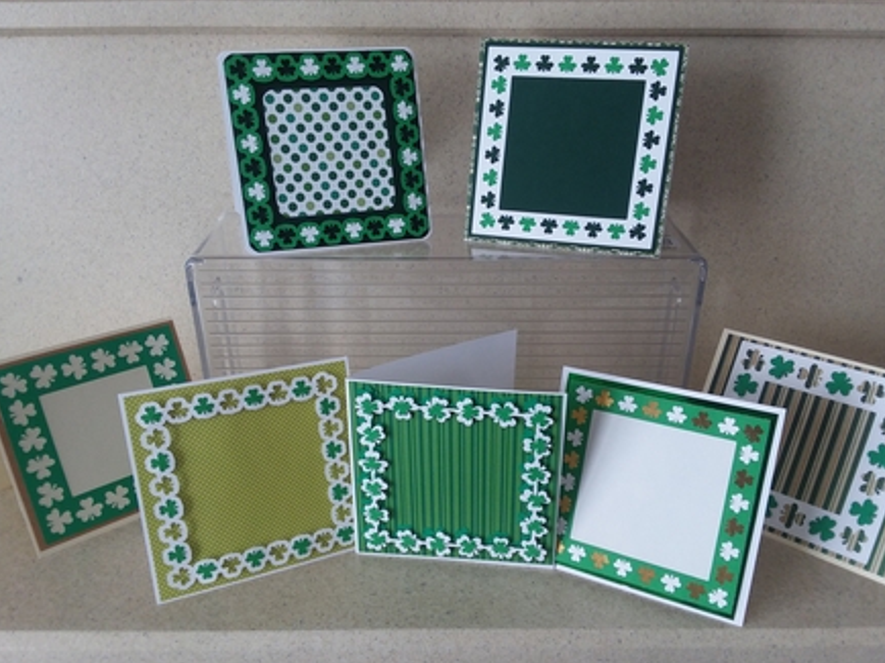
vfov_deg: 49.7
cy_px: 329
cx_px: 436
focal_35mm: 28
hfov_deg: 63.5
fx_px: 715
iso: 64
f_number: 1.9
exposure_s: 1/120
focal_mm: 2.91
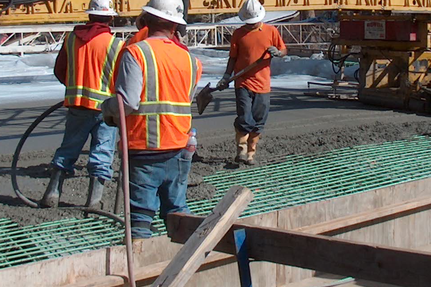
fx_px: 1245
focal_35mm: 104
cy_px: 39
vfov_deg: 13.1
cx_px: 227
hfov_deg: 19.6
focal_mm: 7.6
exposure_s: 1/272
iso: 100
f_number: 6.7
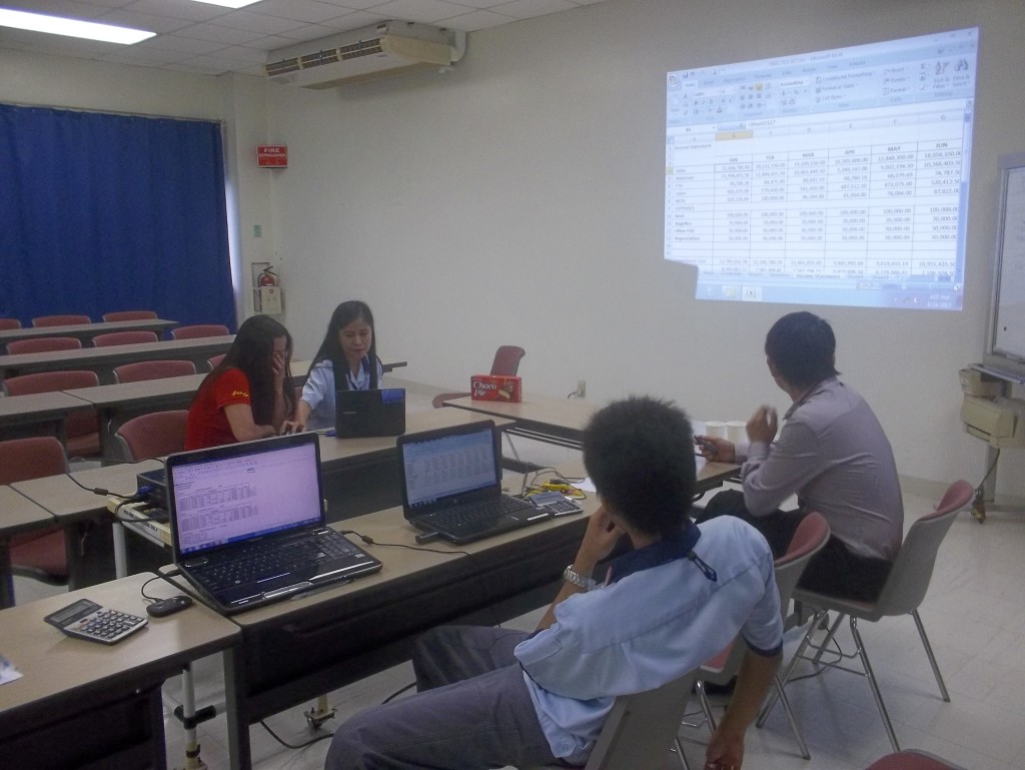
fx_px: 859
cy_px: 385
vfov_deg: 48.3
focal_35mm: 29
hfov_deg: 61.6
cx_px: 512
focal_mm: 4.1
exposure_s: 1/25
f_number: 3.3
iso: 160
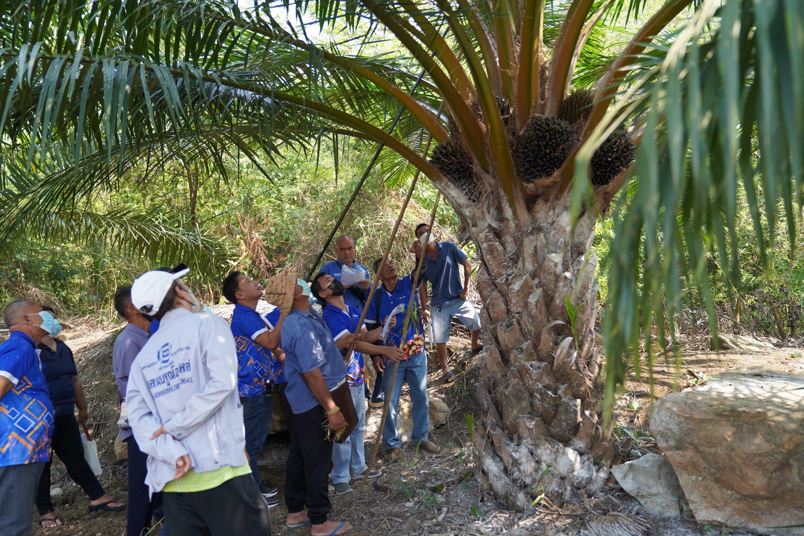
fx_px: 692
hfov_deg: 60.3
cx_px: 402
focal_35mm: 31
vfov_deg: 42.3
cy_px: 268
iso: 100
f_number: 2.8
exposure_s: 1/200
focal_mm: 31
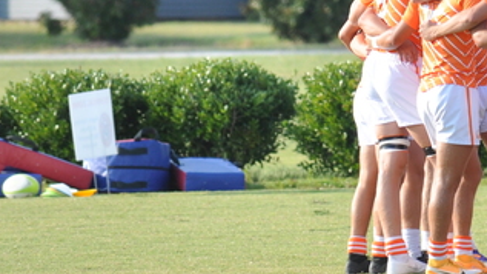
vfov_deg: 1.2
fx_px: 13089
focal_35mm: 1014
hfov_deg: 2.1
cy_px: 26
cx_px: 764
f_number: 4
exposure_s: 1/800
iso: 200
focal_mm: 200
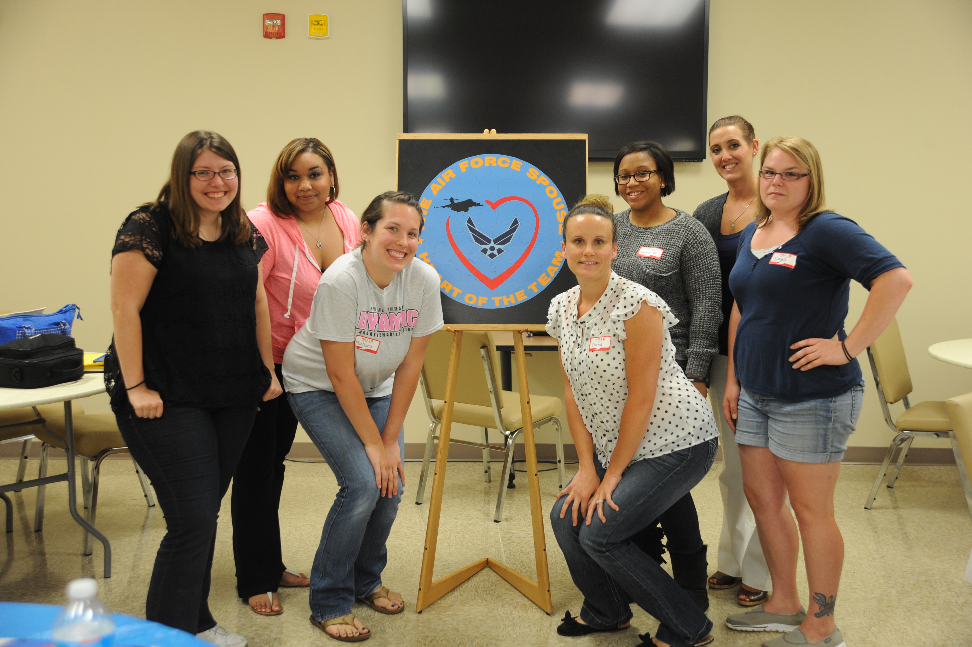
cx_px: 486
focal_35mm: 40
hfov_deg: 48.5
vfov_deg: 33.4
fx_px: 1079
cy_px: 324
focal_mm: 40
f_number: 3.5
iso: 1000
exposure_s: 1/80
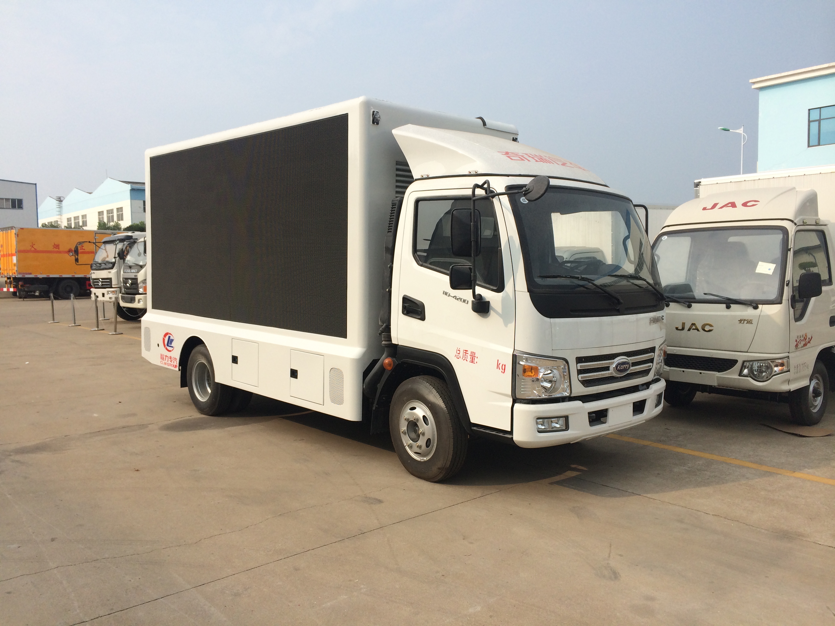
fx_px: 724
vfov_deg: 46.8
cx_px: 418
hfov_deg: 60.0
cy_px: 313
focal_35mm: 30
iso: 32
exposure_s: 1/2564
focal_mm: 4.12
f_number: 2.2
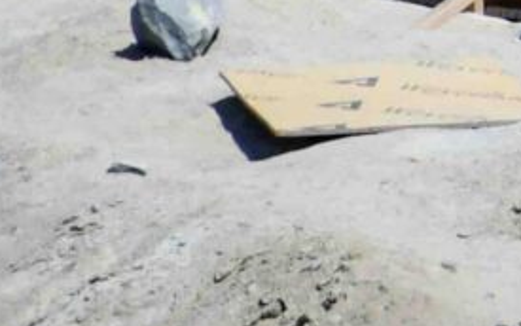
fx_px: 38856
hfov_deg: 0.8
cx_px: 1139
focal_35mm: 2736
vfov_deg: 0.5
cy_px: -571
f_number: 7.1
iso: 200
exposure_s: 1/1600
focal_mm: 240
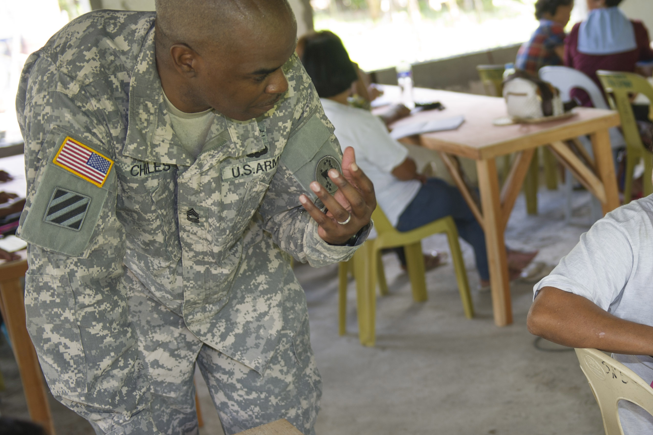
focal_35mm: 70
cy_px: 231
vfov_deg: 19.4
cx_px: 469
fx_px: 1269
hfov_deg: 28.5
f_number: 2.8
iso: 200
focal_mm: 42
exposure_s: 1/80
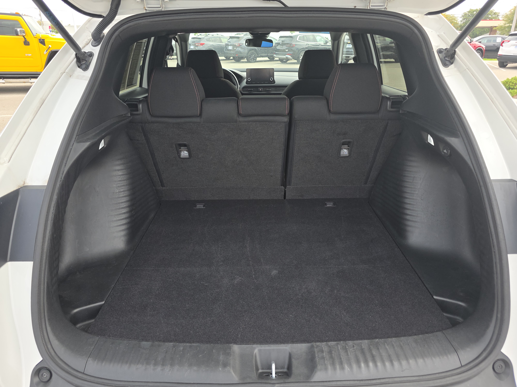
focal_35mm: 23
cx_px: 258
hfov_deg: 73.9
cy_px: 194
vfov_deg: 58.9
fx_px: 344
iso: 50
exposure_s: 1/359
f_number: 1.7
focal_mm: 6.3
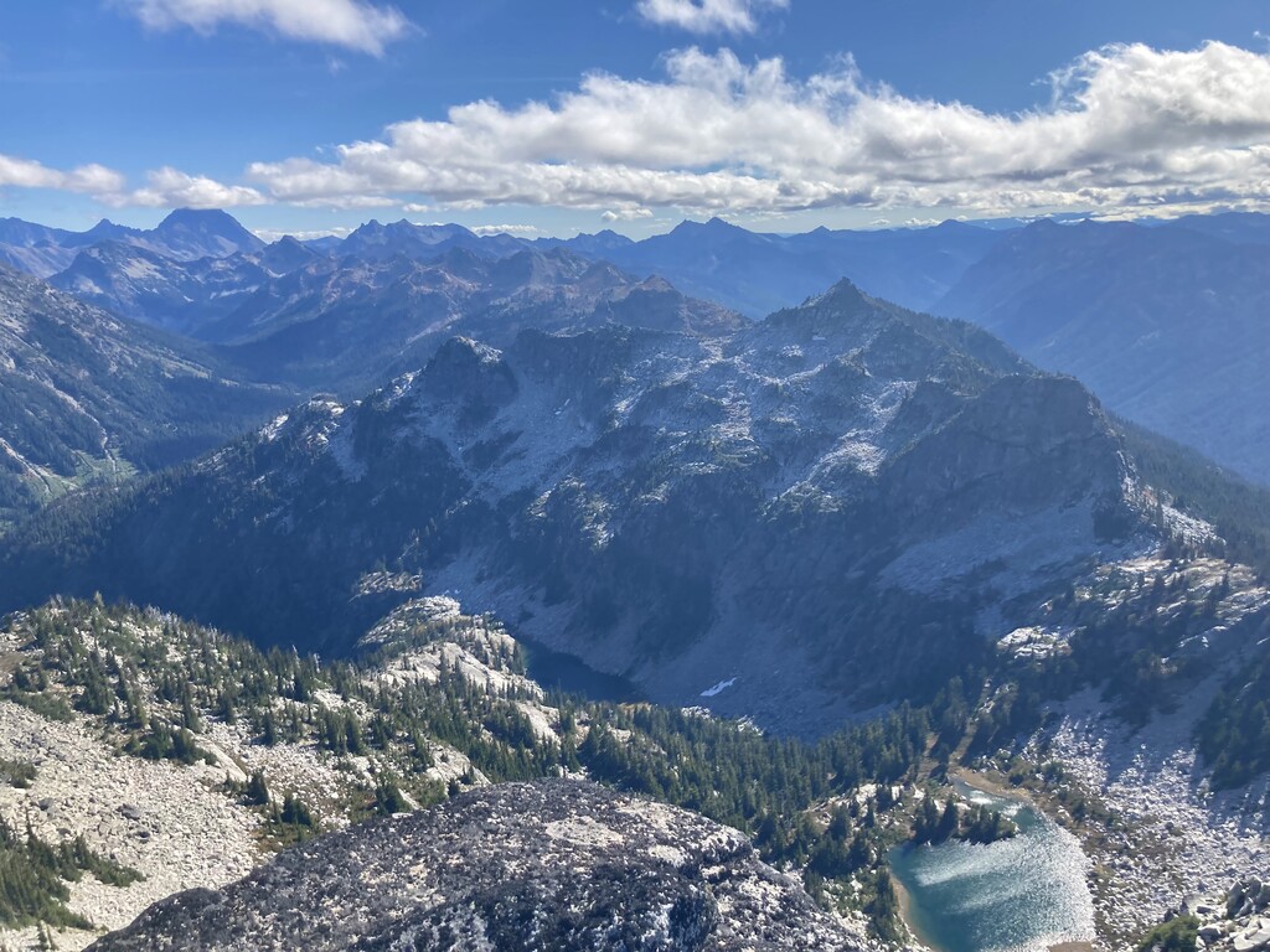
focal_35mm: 28
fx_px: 1027
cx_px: 635
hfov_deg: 63.4
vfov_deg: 49.7
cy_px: 476
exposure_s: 1/1845
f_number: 1.8
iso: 20
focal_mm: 3.99
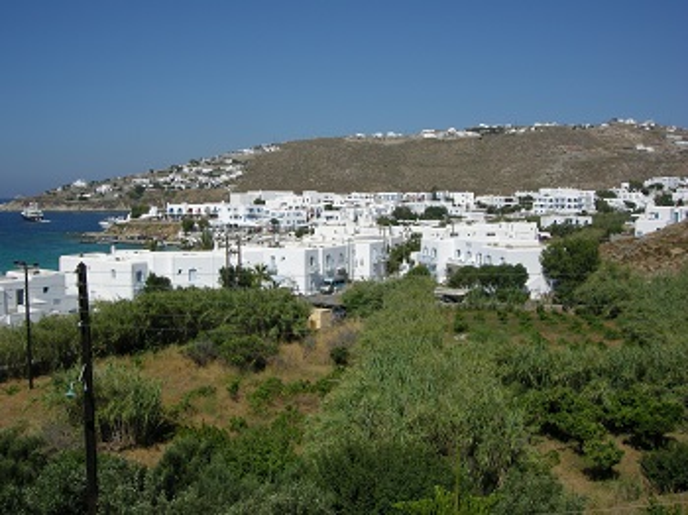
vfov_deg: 39.6
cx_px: 344
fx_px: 715
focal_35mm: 36
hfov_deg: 51.4
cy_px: 258
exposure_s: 1/372
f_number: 6.8
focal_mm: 7.5
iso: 64
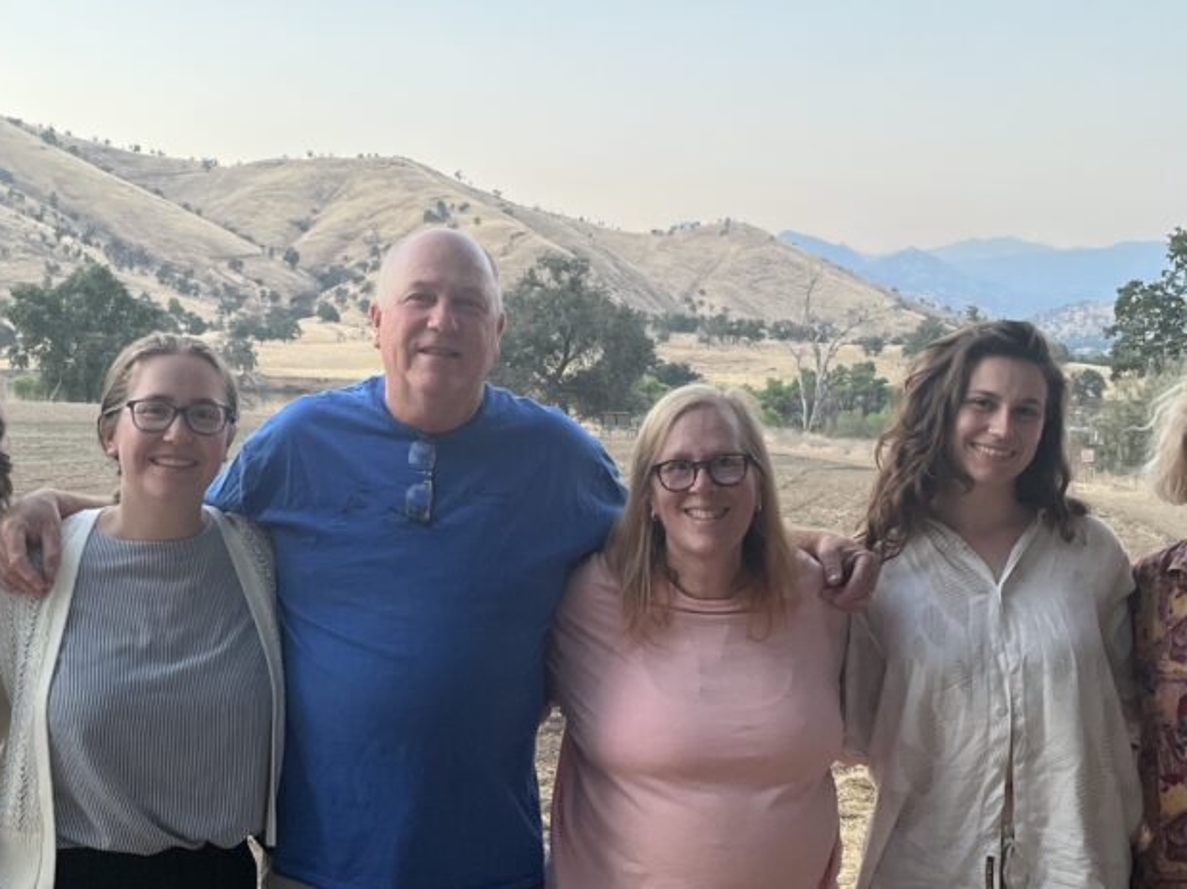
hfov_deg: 43.8
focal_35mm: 43
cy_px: 414
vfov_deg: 33.6
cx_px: 562
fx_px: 1474
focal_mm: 5.1
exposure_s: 1/60
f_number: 1.6
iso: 200
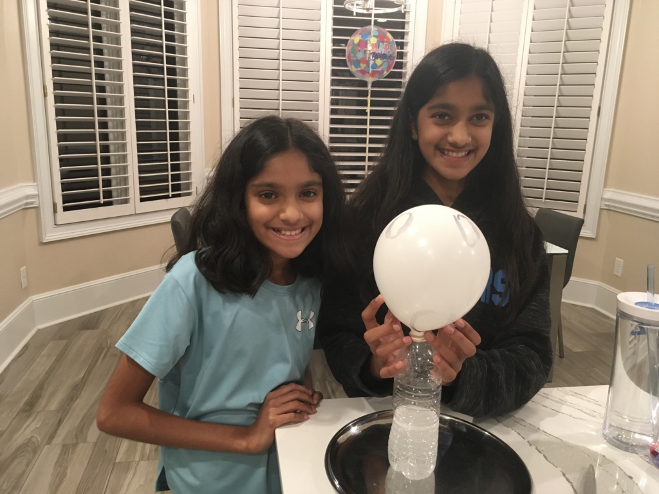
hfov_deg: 61.7
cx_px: 330
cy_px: 247
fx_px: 552
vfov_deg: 48.2
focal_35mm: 29
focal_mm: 4.15
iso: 200
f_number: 2.2
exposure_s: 1/24
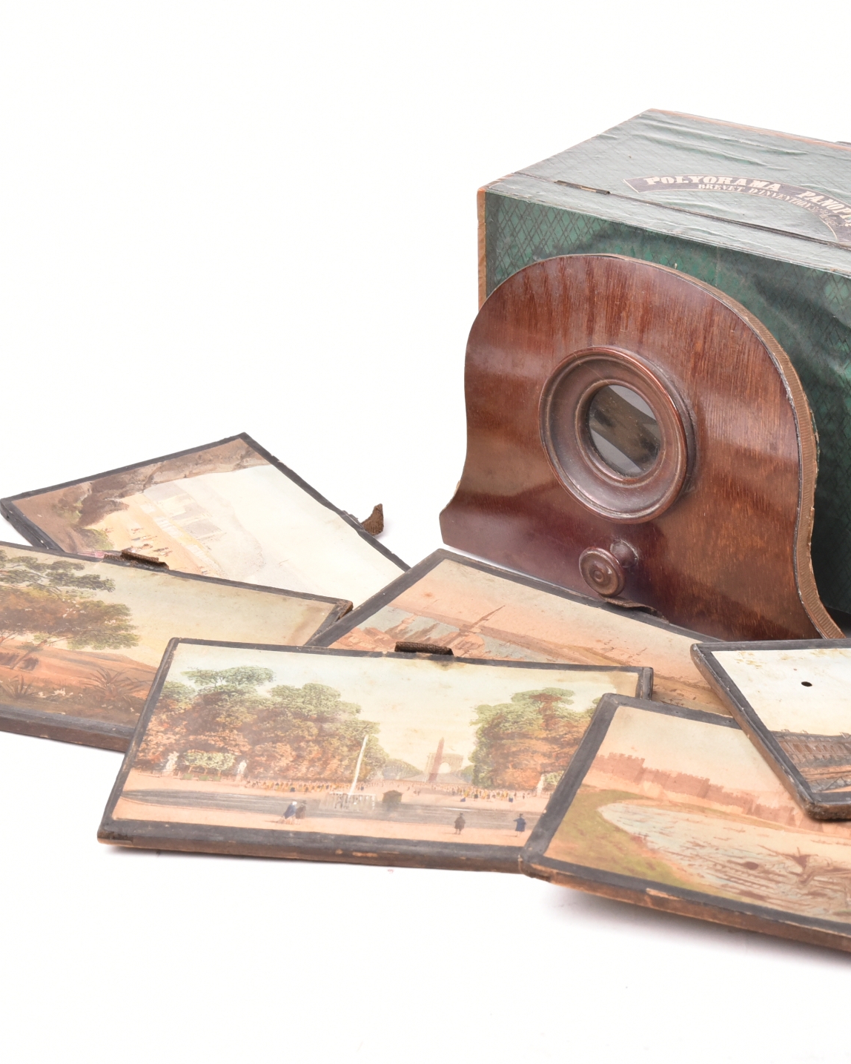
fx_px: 2676
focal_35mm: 85
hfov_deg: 18.0
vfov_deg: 22.5
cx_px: 561
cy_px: 535
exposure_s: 1/160
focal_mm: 60
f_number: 14
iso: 2500
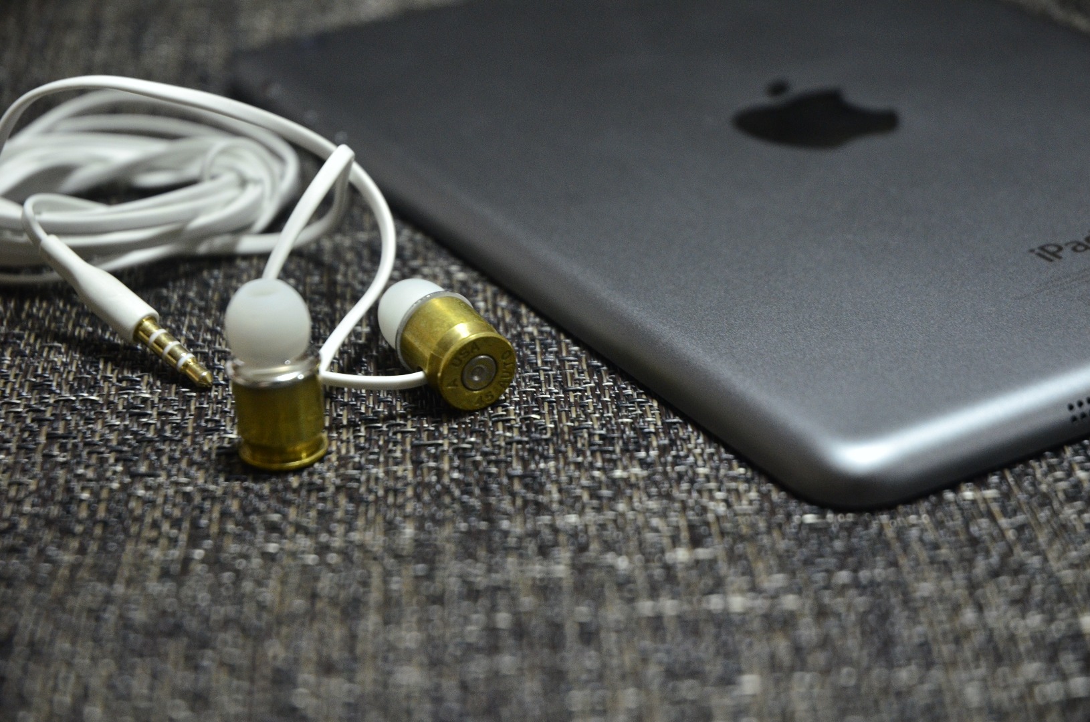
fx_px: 3173
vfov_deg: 13.0
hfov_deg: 19.5
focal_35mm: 105
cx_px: 545
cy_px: 361
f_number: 5
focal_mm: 70
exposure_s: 1/15
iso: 1000
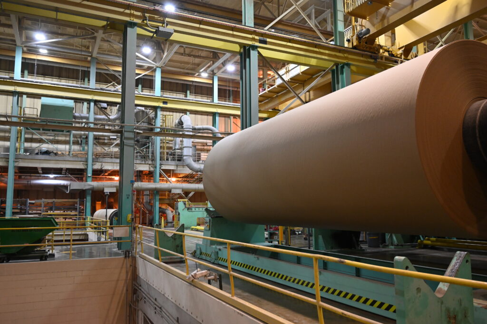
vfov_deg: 44.2
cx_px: 244
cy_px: 162
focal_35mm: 30
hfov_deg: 62.8
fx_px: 399
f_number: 4
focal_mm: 29.5
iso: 3200
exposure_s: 1/100
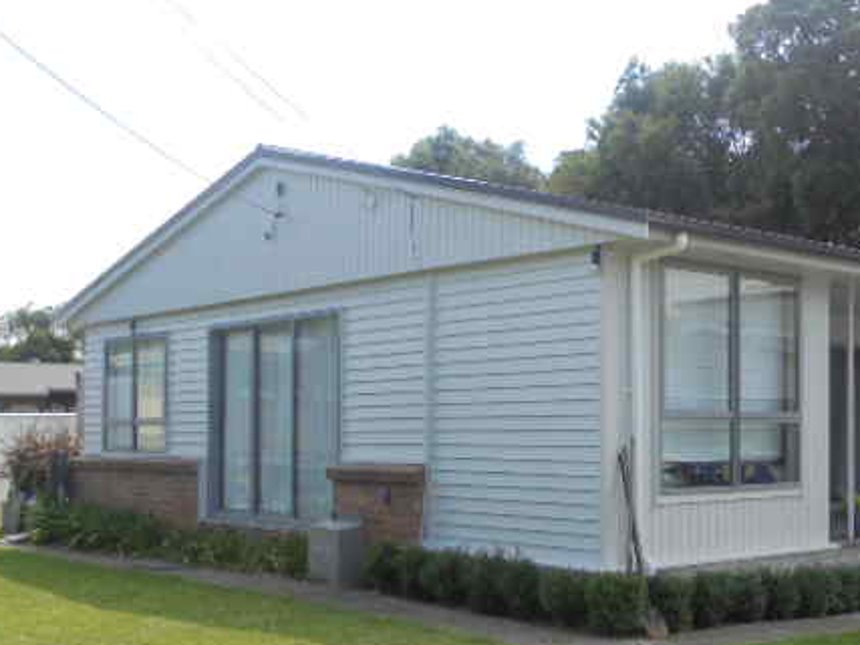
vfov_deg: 28.4
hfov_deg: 36.8
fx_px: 1267
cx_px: 616
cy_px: 417
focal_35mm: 51
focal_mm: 6.1
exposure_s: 1/500
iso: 100
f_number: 4
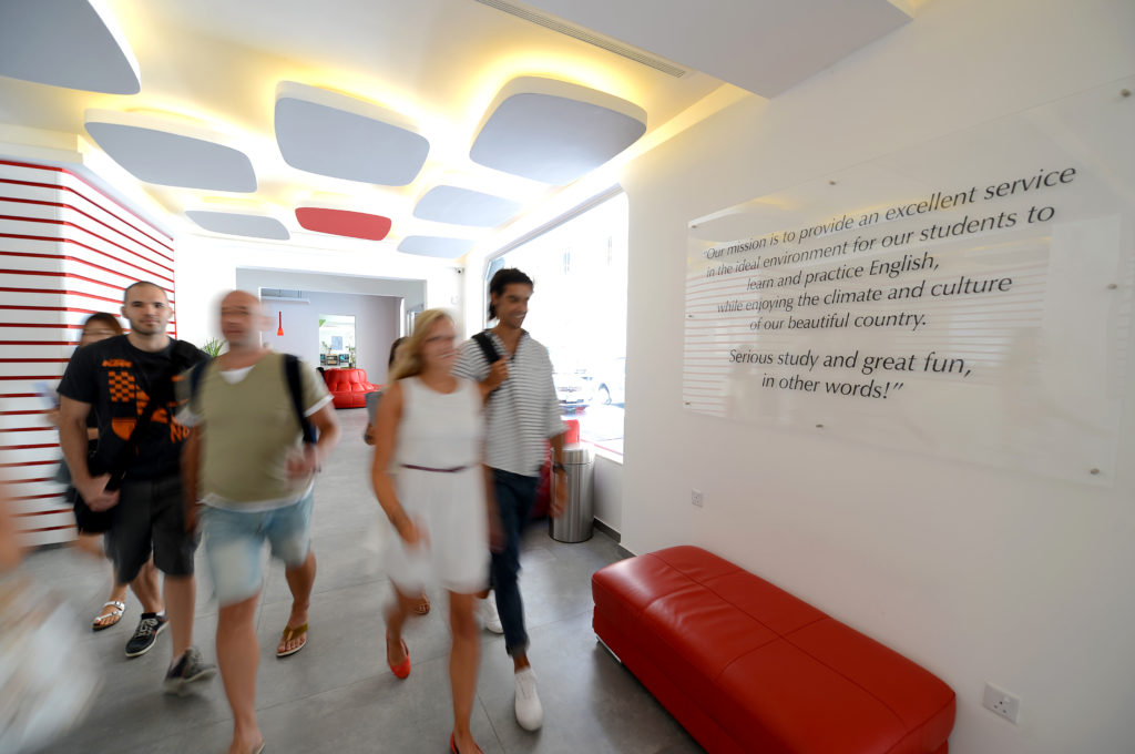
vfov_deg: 81.1
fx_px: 441
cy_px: 377
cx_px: 568
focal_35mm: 14
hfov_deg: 104.3
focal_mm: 14
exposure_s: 1/13
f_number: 4
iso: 50
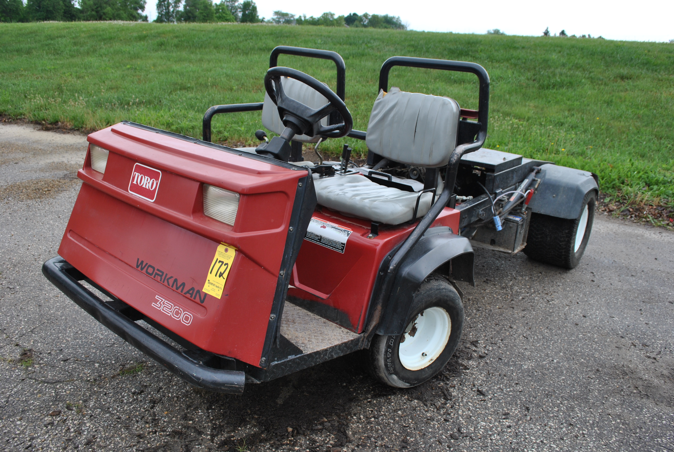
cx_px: 337
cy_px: 226
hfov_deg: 67.3
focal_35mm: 27
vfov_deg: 48.1
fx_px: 507
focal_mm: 18
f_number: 5.6
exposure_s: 1/125
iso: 160
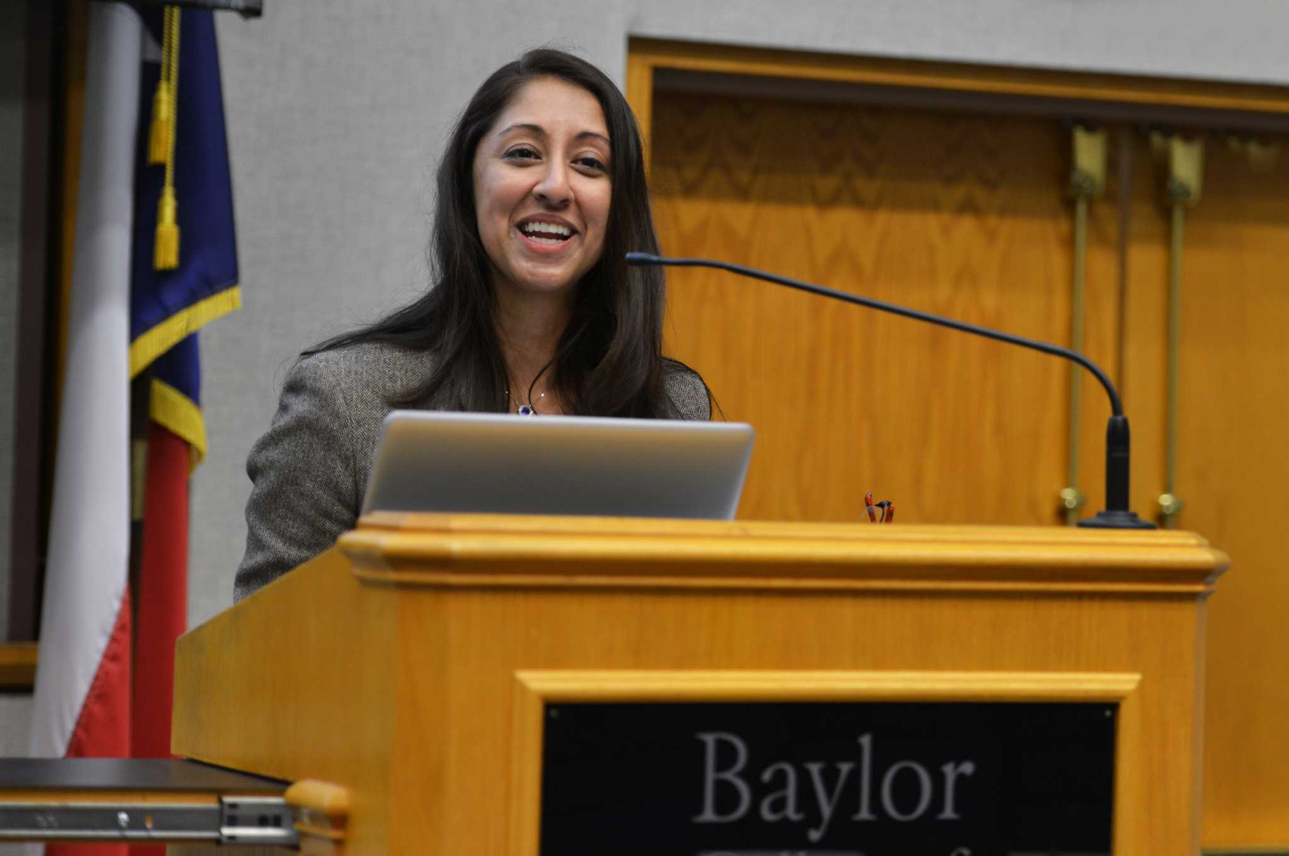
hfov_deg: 21.5
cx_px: 644
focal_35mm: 95
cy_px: 428
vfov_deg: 14.4
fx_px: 3397
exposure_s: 1/125
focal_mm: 95
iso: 1000
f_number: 2.8
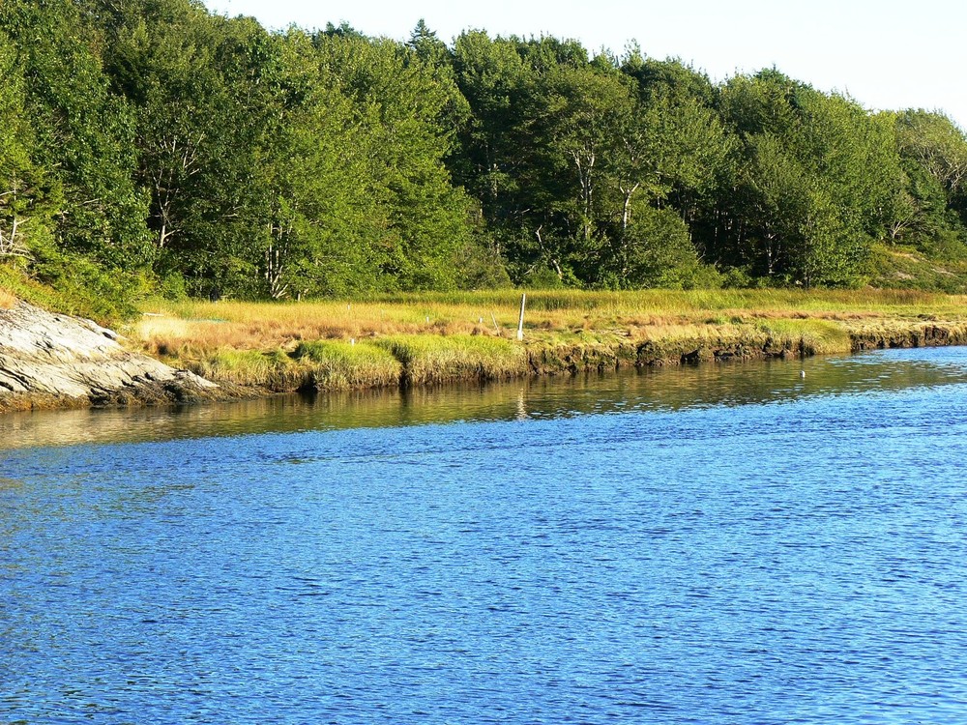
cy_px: 362
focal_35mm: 109
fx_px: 3045
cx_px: 484
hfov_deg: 18.0
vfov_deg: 13.6
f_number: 5.6
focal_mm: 18.2
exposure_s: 1/160
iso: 80
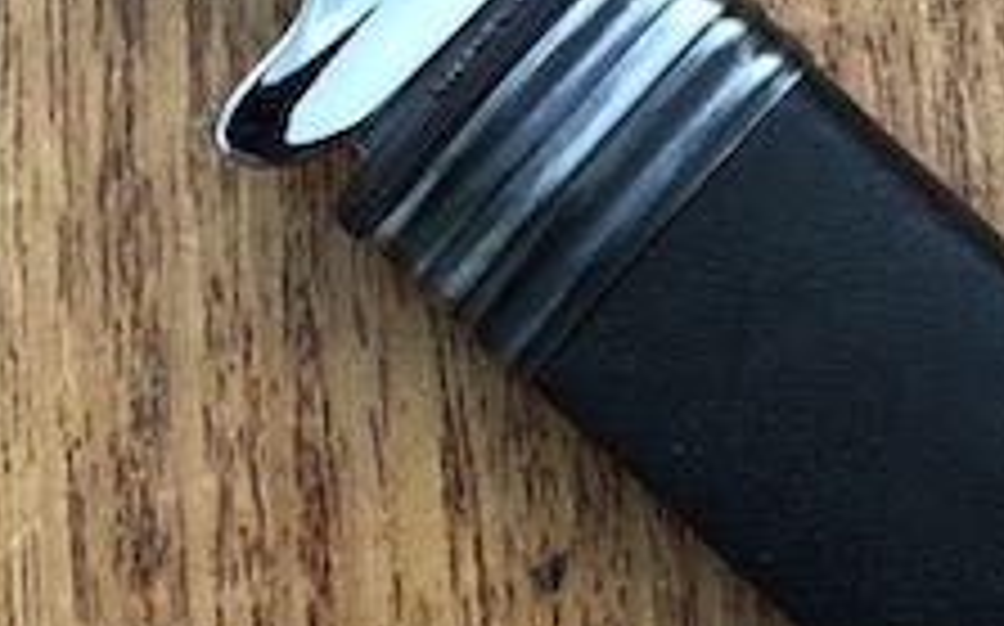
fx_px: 3445
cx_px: 610
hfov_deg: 16.6
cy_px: -137
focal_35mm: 126
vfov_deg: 10.2
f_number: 1.8
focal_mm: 3.99
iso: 64
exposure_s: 1/15
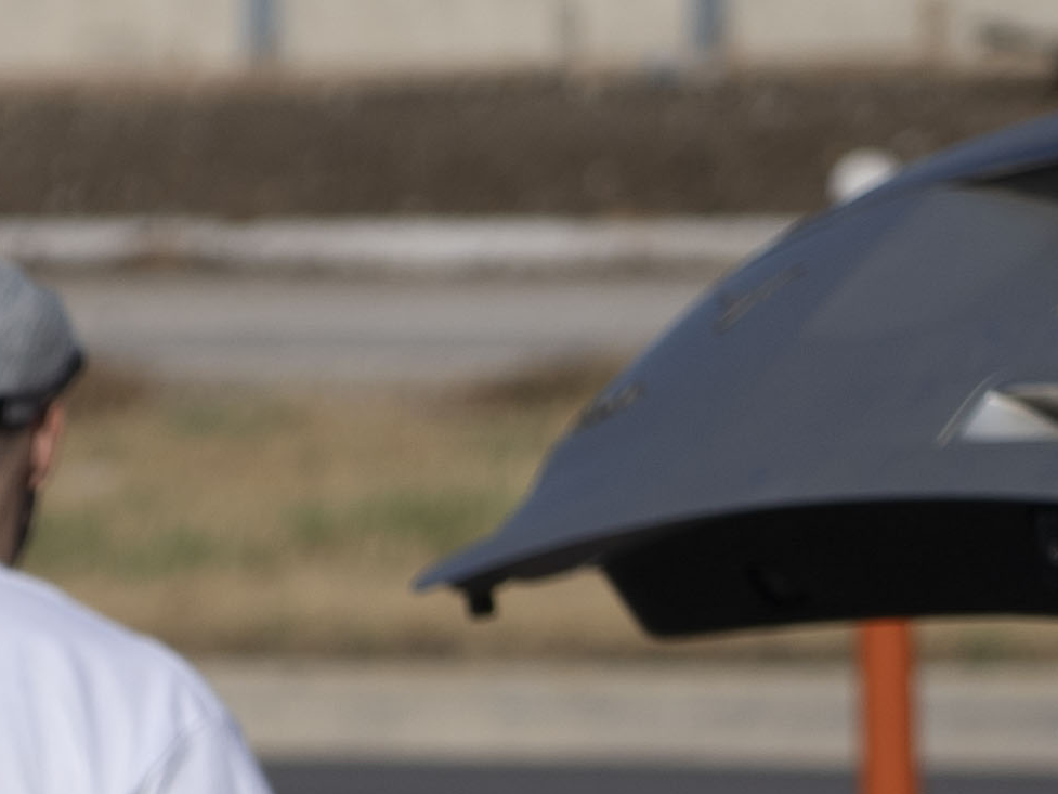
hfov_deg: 3.2
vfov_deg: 2.4
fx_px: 18952
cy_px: 1603
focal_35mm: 620
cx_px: -1166
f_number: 4.5
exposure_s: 1/2000
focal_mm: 105
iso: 100
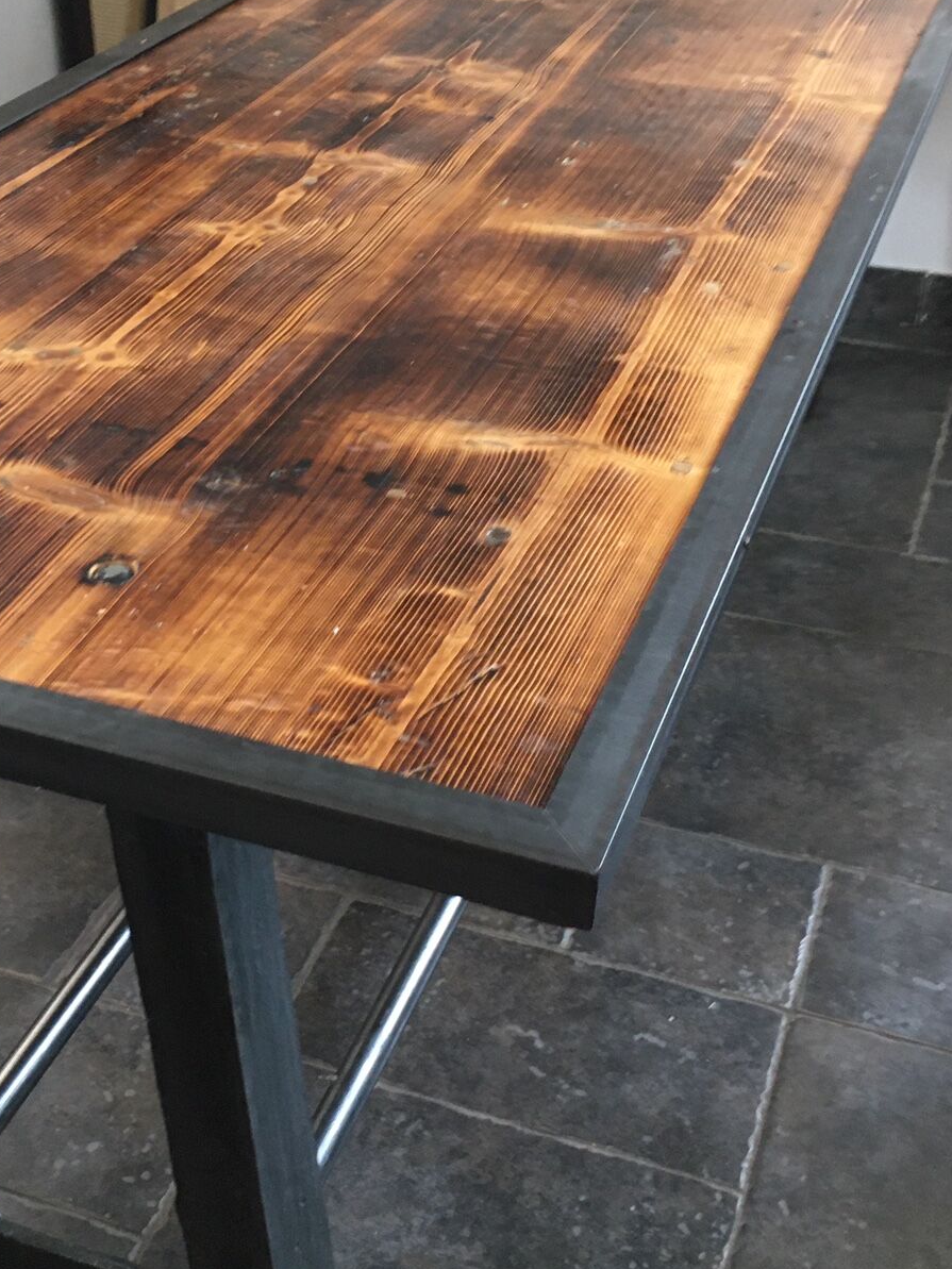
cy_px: 601
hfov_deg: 29.6
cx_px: 363
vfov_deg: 38.9
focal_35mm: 49
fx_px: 1796
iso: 160
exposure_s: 1/33
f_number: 2.2
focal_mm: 4.15
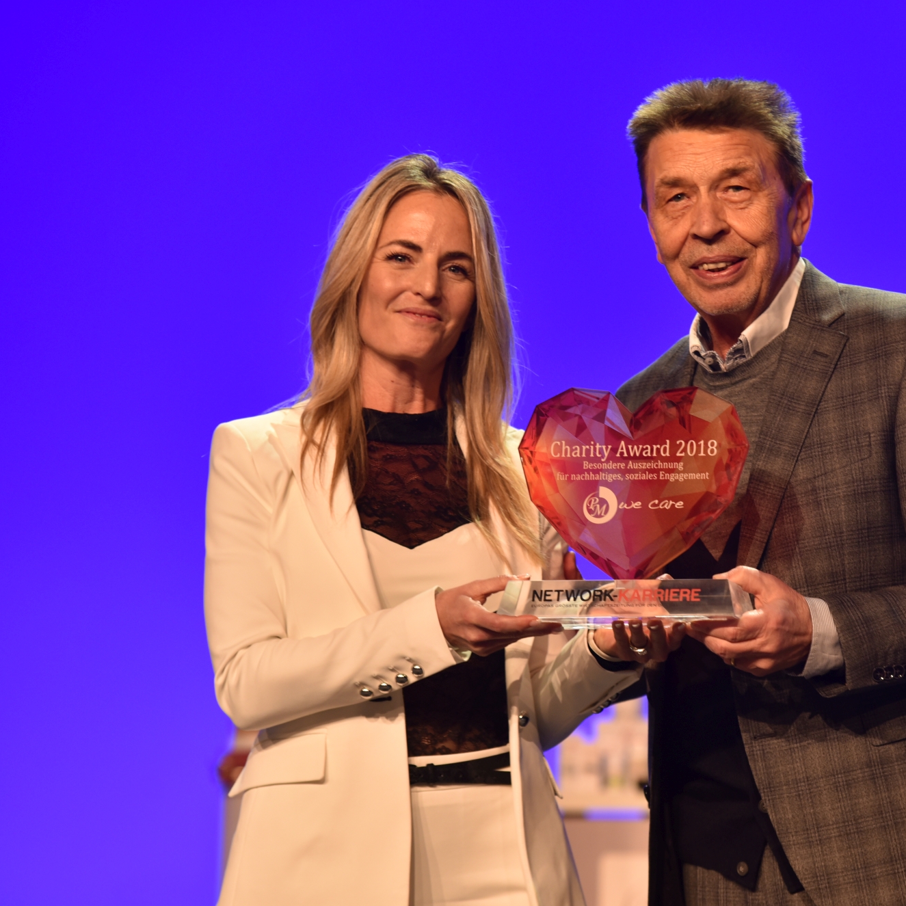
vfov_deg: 11.3
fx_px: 4560
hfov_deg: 11.3
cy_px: 452
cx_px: 661
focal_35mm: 154
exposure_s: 1/125
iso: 640
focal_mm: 120
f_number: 4
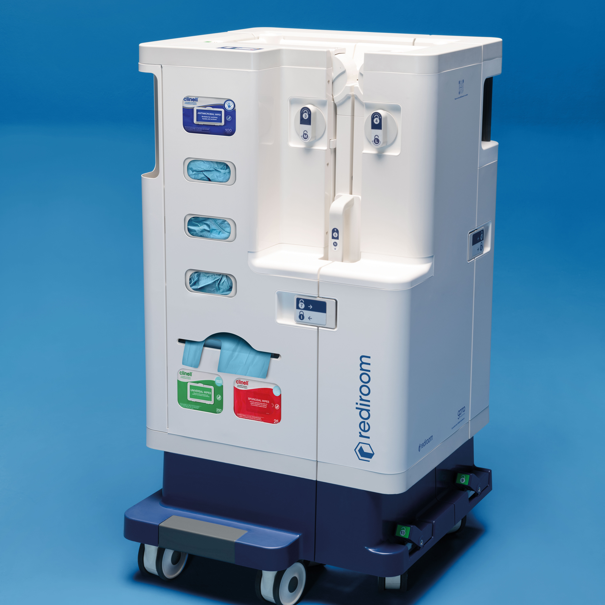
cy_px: 281
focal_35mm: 77
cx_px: 304
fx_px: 1523
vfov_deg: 22.5
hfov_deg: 22.5
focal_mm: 60
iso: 100
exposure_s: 1/2.5
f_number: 11
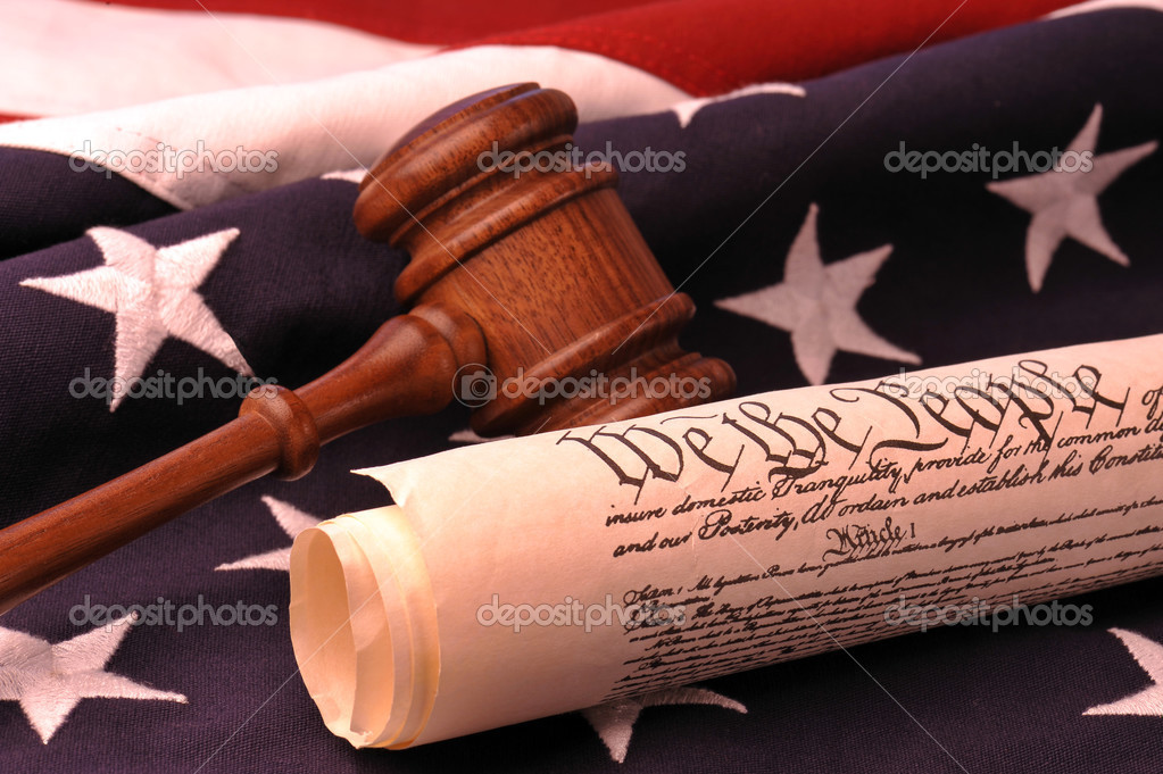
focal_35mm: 105
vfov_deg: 13.0
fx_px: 3390
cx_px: 582
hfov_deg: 19.5
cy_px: 387
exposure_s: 1/8
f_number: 18
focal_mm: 105
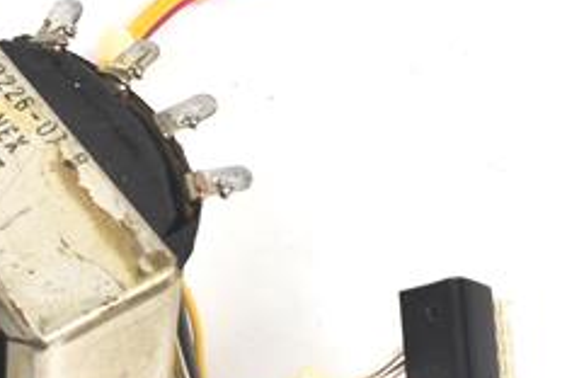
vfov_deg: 8.9
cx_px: -85
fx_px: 2425
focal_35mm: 154
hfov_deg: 13.0
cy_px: 269
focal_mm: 40
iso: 200
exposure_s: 1/200
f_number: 16
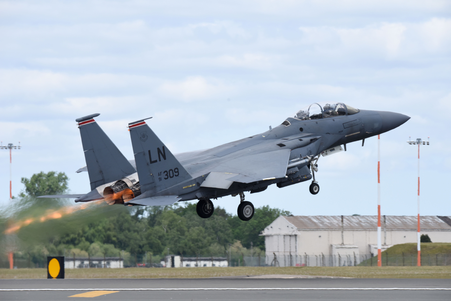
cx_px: 226
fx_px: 5012
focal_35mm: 400
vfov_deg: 3.4
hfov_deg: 5.2
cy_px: 150
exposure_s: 1/1250
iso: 800
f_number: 10
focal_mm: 400
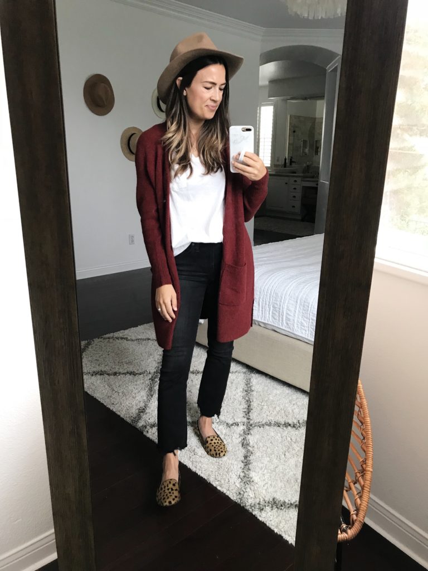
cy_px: 286
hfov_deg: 49.7
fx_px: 462
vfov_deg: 63.4
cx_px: 214
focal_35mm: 28
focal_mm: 3.99
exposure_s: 1/24
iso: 40
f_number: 1.8
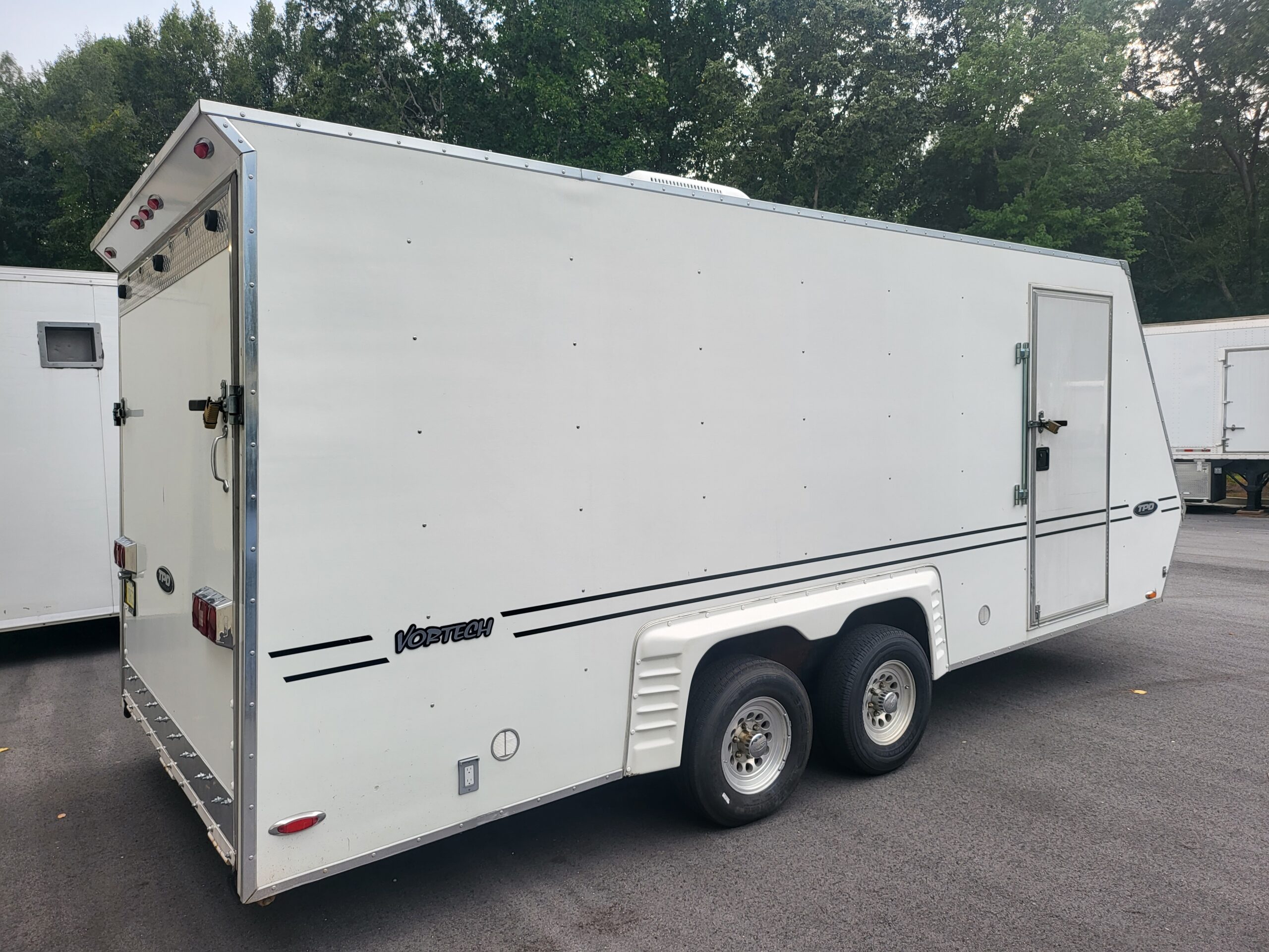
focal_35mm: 24
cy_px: 476
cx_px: 634
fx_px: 880
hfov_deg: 71.6
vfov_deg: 56.8
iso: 40
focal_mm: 5
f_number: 1.8
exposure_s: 1/274
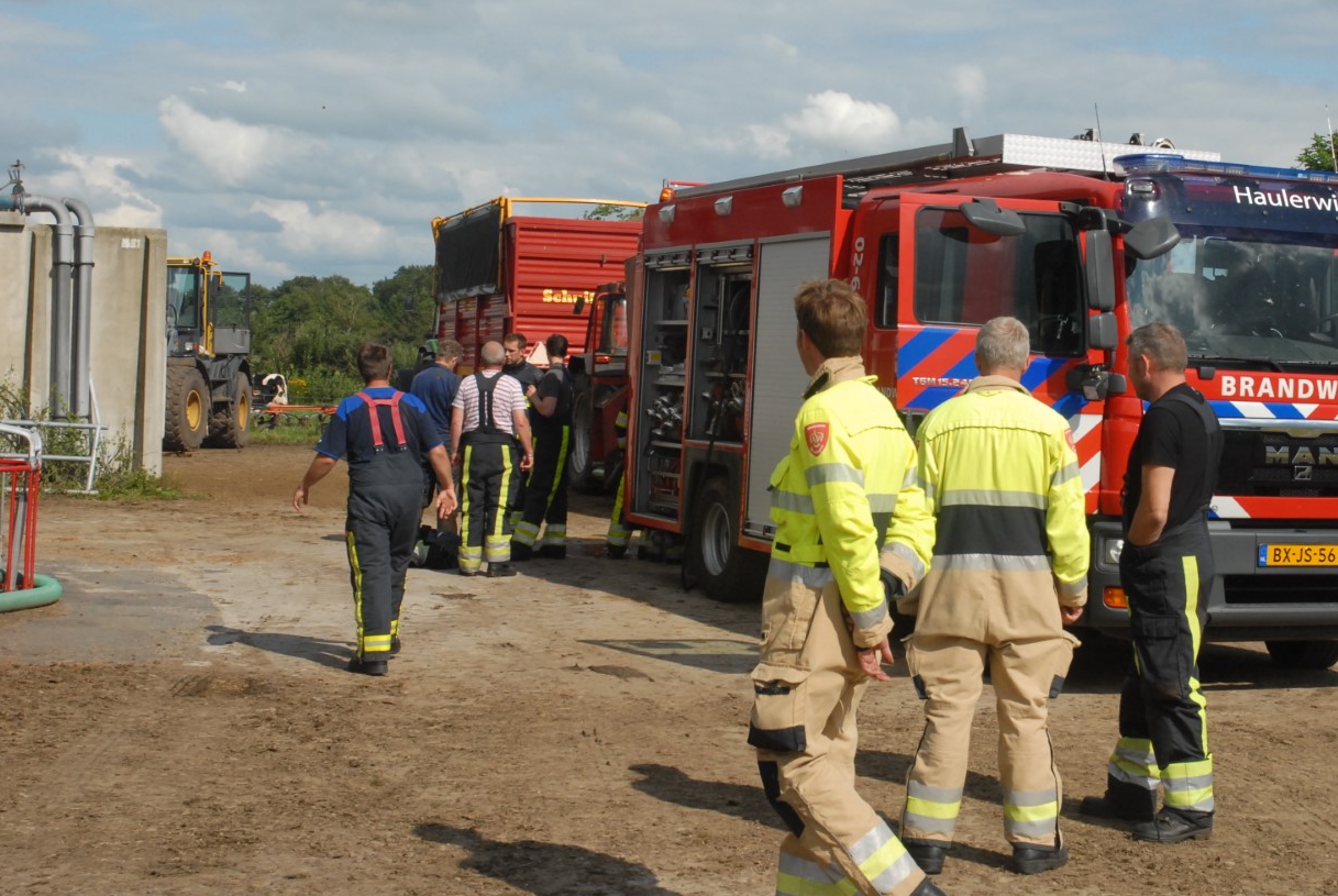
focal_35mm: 58
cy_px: 324
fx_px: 2146
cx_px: 866
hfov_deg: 34.4
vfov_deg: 23.5
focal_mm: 29
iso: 400
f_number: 11
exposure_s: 1/640
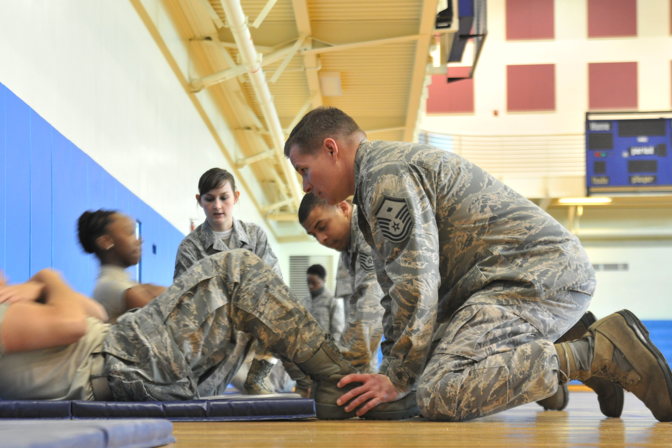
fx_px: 952
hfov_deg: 38.8
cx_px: 286
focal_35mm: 51
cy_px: 263
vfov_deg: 26.4
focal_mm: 42
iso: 1000
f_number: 3.5
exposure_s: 1/30
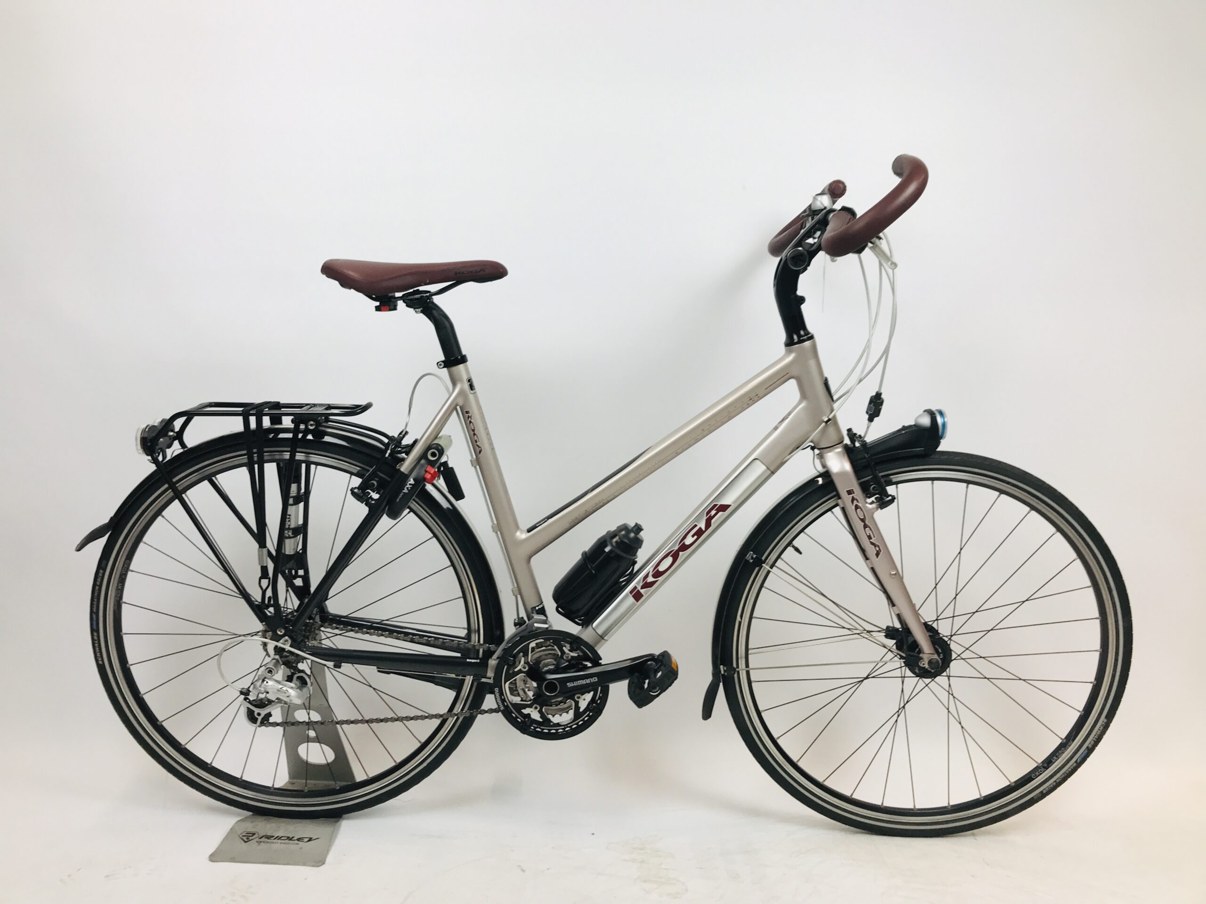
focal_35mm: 28
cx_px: 603
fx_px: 976
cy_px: 452
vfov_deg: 49.7
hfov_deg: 63.4
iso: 25
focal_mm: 3.99
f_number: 1.8
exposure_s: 1/50
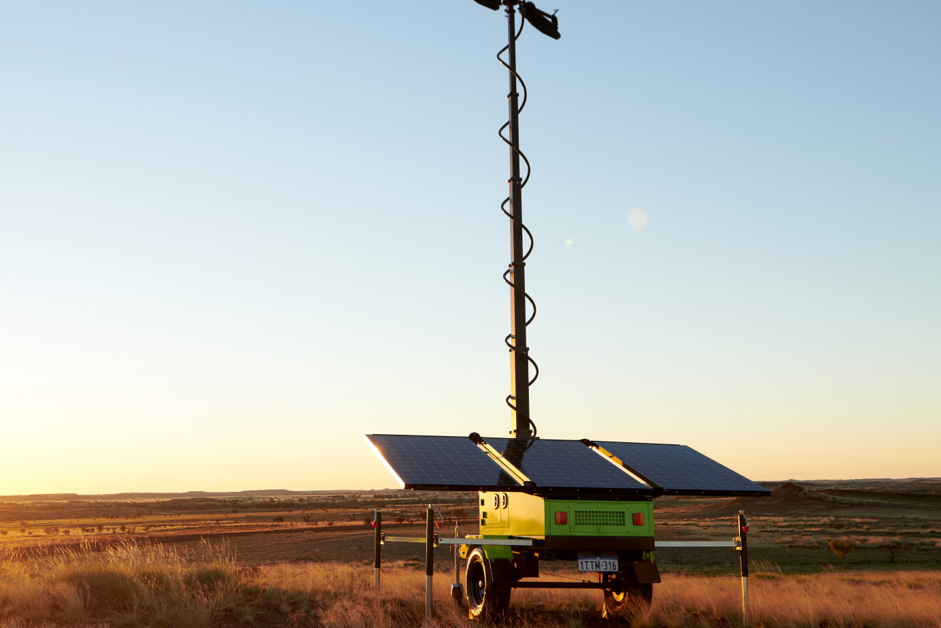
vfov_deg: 31.2
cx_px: 337
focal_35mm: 43
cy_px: 325
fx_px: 1124
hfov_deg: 44.9
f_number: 5.6
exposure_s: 1/160
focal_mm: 31
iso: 200
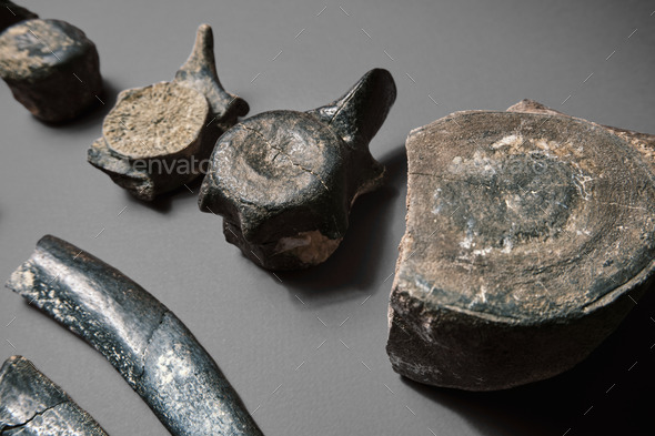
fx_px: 546
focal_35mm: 30
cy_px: 218
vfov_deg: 43.6
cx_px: 328
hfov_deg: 61.9
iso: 160
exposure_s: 1/125
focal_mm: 20.3
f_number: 8
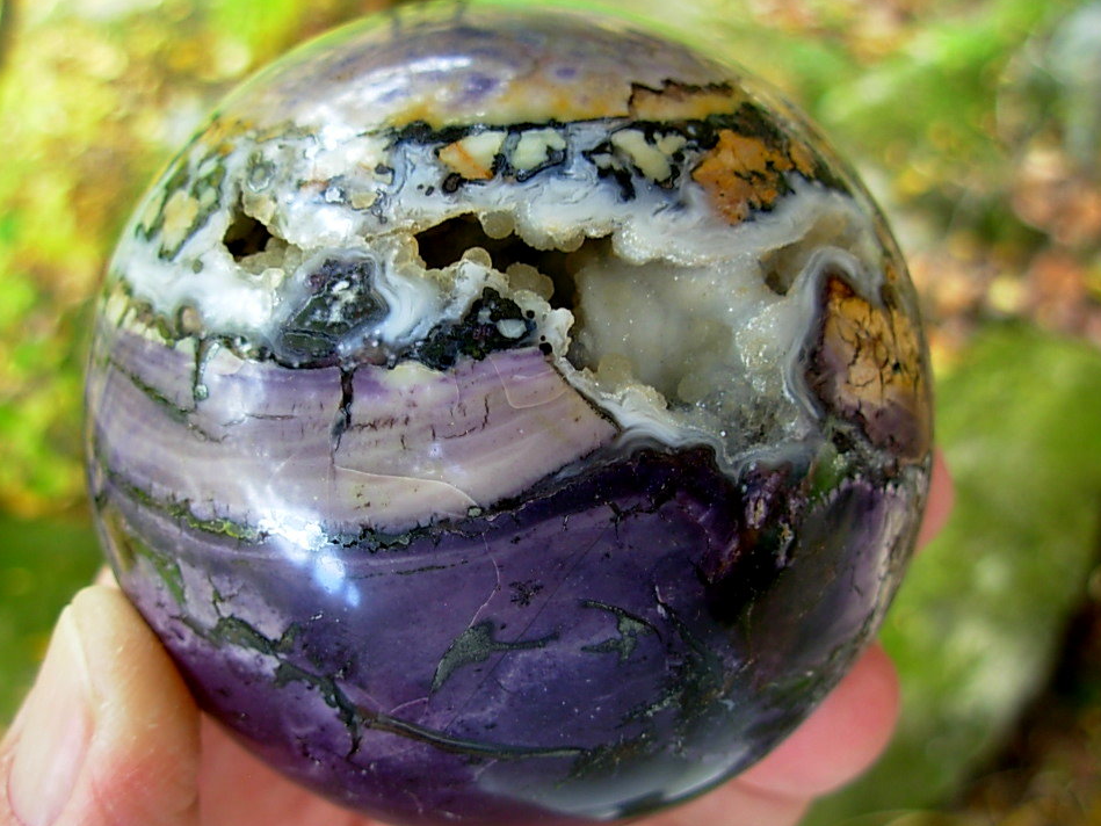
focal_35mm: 41
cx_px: 520
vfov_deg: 35.1
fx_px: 1304
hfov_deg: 45.7
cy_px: 411
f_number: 2.9
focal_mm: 6.3
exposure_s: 1/26.9
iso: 50
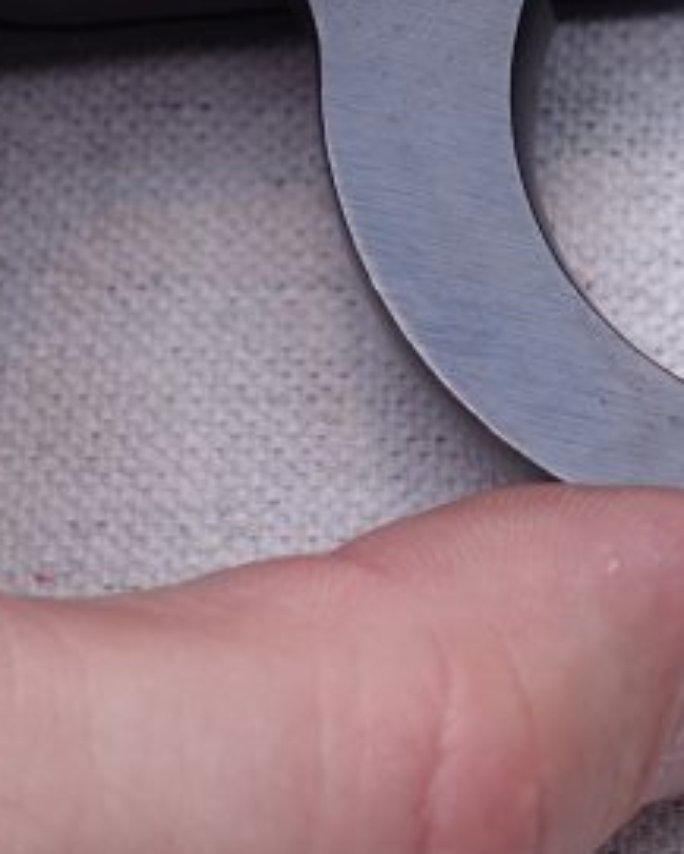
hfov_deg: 8.2
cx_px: 1188
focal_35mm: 183
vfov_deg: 10.5
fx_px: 4628
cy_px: 113
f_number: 3.5
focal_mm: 16.5
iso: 100
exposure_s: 1/100
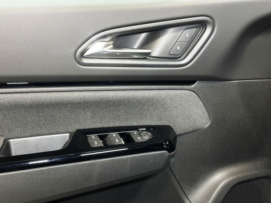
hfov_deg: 39.7
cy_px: 102
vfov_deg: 30.3
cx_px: 136
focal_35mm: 48
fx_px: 376
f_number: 1.78
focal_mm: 6.86
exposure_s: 1/30
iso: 640
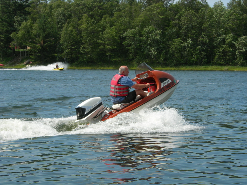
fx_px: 806
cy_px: 92
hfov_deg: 17.4
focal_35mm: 113
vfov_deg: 13.1
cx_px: 124
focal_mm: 23.4
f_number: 8.2
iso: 64
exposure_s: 1/212
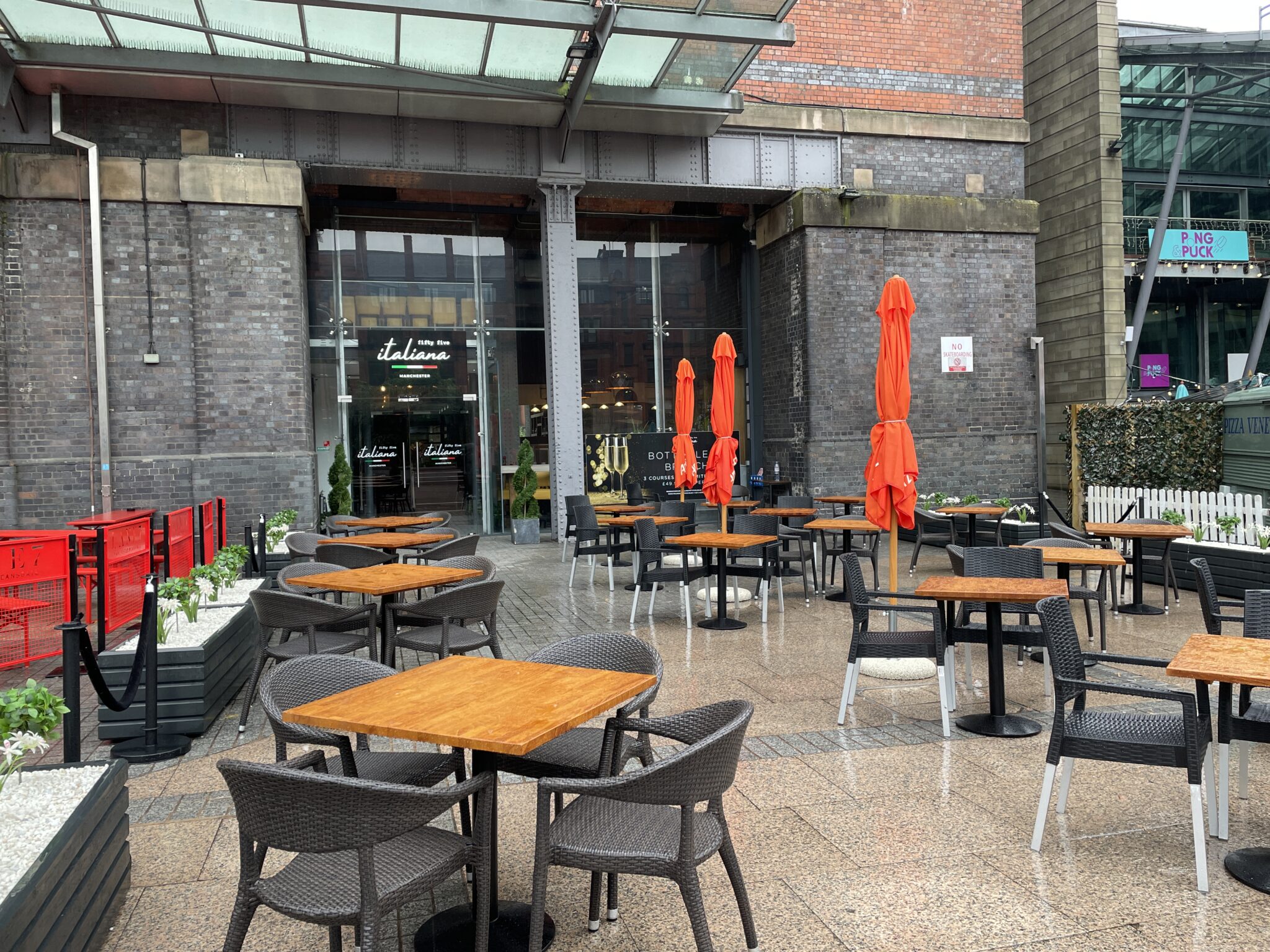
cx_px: 635
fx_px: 954
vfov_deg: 53.1
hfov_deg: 67.3
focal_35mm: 26
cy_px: 476
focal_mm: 4.2
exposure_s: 1/121
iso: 64
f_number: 1.6
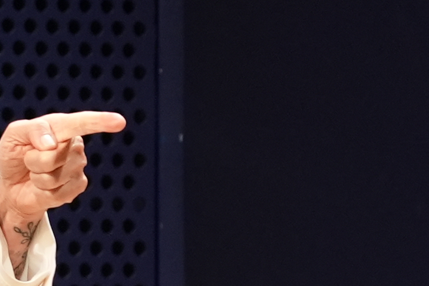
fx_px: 4861
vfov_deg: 3.4
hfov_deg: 5.1
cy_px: 285
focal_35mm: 408
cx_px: 314
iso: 4000
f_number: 4.5
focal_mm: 70
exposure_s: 1/160
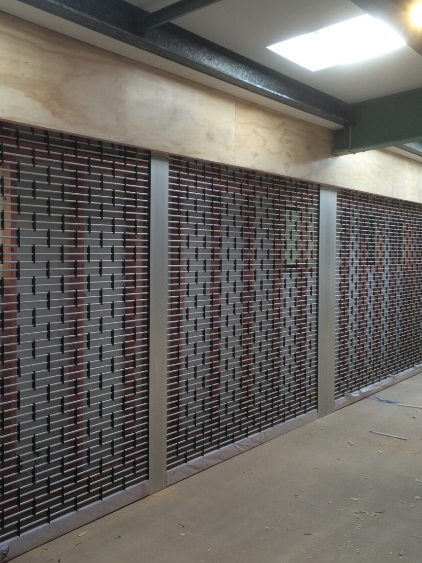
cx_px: 132
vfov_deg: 47.9
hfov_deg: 36.4
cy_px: 282
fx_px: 634
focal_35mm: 39
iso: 50
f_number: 2.2
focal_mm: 4.15
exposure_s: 1/100
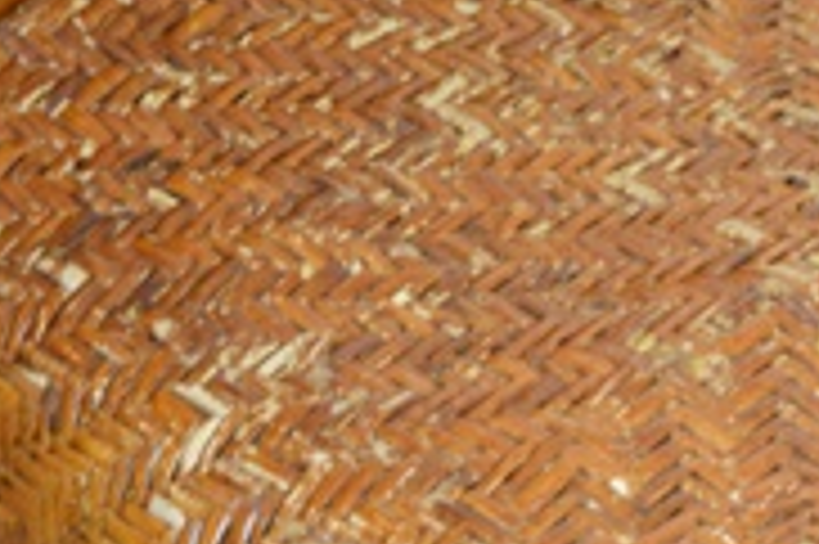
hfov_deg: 9.0
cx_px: 1233
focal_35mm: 223
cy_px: 634
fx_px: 5061
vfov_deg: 6.1
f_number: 5.3
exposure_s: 1/30
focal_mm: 45
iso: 1250
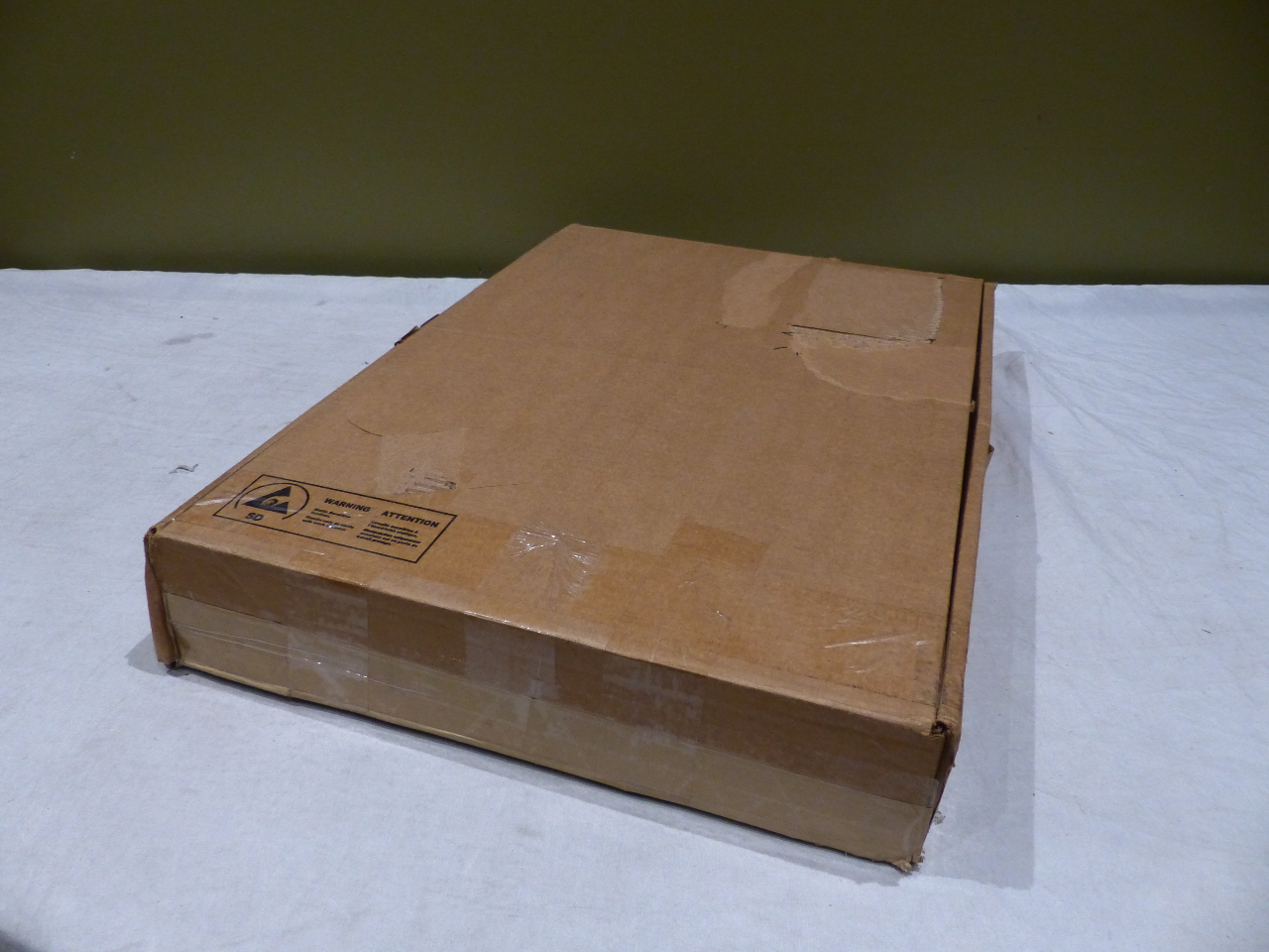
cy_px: 476
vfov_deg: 54.9
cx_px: 634
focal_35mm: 25
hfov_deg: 69.4
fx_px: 916
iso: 400
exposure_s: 1/60
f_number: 2.8
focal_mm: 4.5
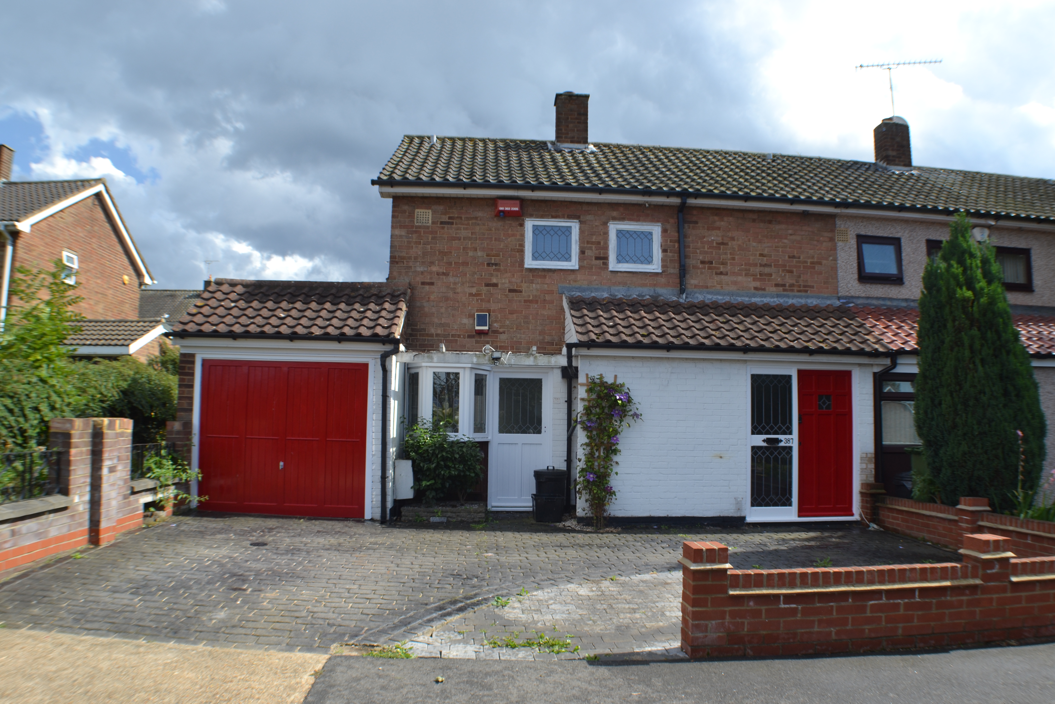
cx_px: 528
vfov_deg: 40.0
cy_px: 352
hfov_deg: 57.2
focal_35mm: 33
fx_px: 967
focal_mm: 22
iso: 100
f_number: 8
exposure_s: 1/160
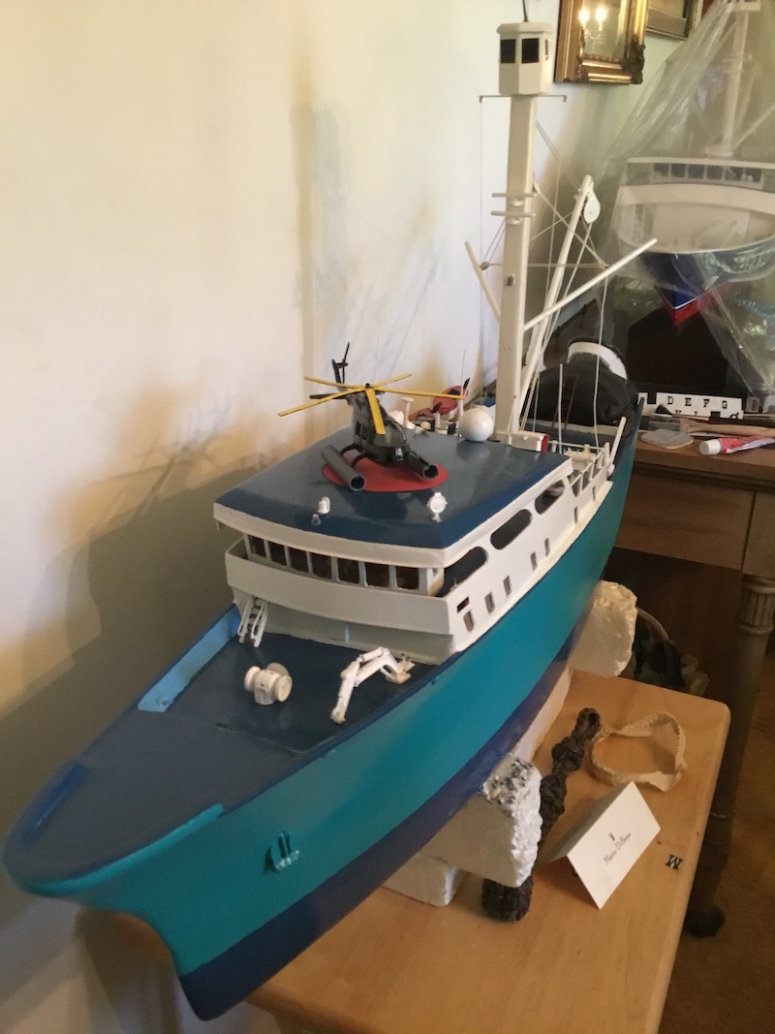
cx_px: 388
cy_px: 517
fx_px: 926
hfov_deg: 45.4
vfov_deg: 58.4
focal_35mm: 31
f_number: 2.4
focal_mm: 3.3
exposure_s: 1/15
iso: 500
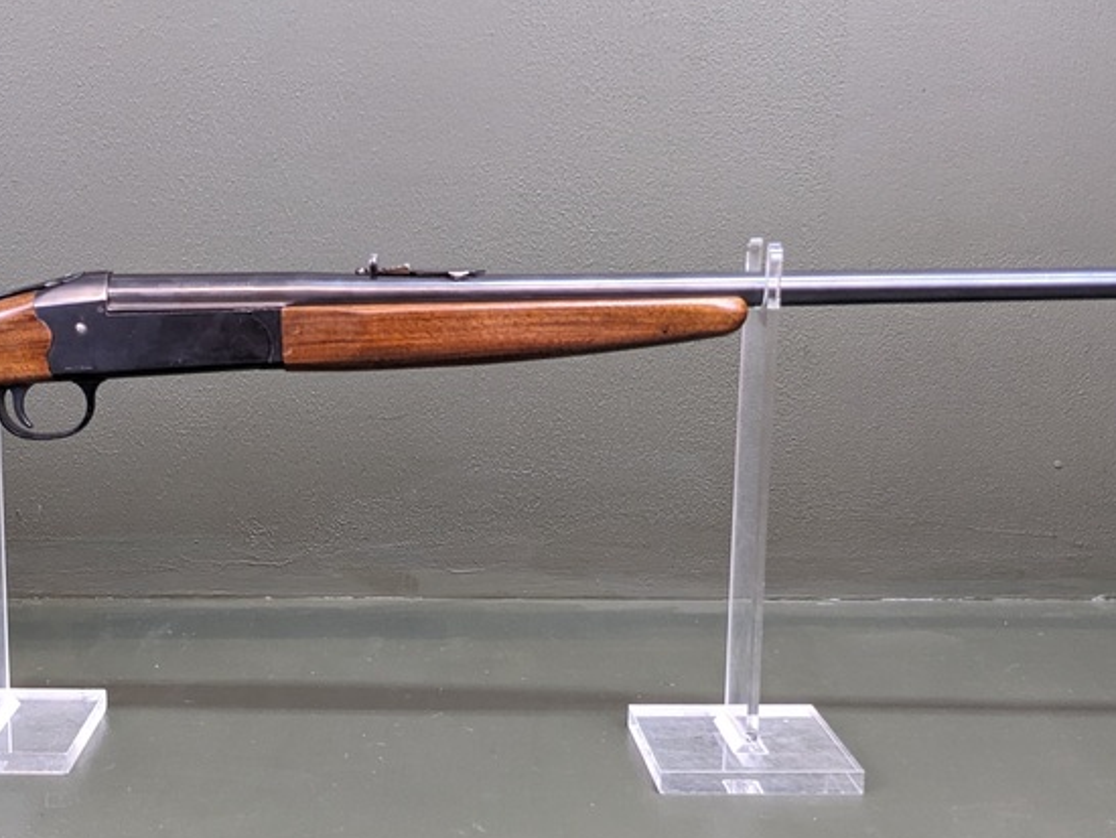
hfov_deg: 35.9
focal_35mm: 53
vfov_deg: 27.5
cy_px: 503
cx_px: 400
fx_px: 1709
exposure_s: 1/24
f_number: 1.73
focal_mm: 4.38
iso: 114
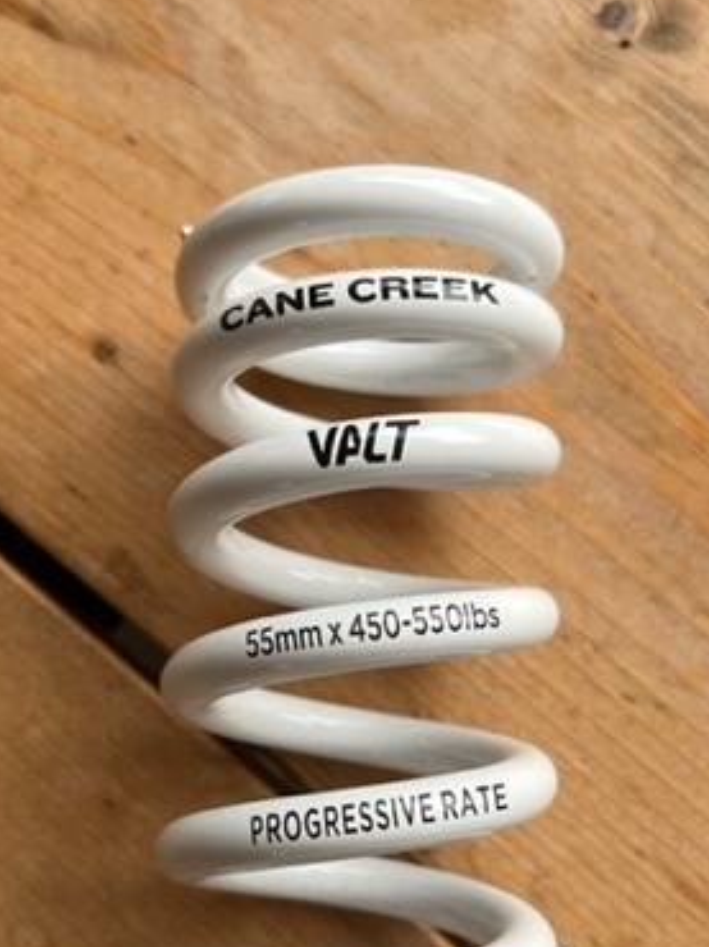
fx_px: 1230
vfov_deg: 41.4
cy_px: 655
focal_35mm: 45
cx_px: 348
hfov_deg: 32.1
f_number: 1.6
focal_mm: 5.1
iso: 125
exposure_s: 1/121
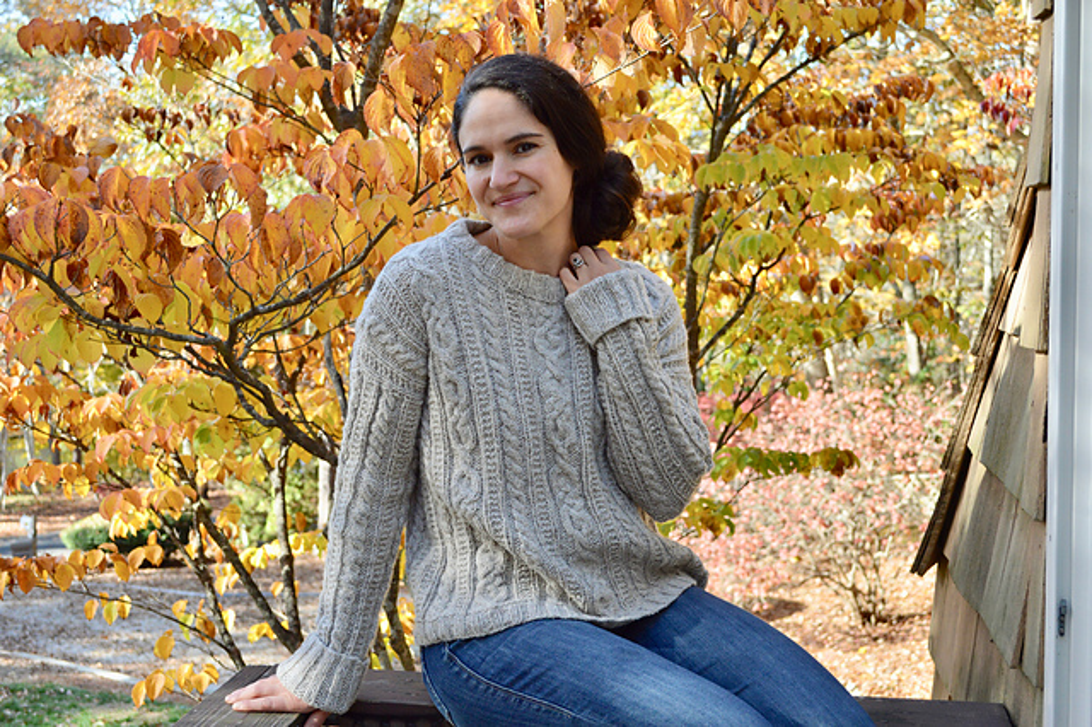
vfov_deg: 28.0
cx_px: 546
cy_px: 364
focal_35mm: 48
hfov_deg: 41.1
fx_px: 1455
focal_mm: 32
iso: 360
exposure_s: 1/125
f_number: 5.6
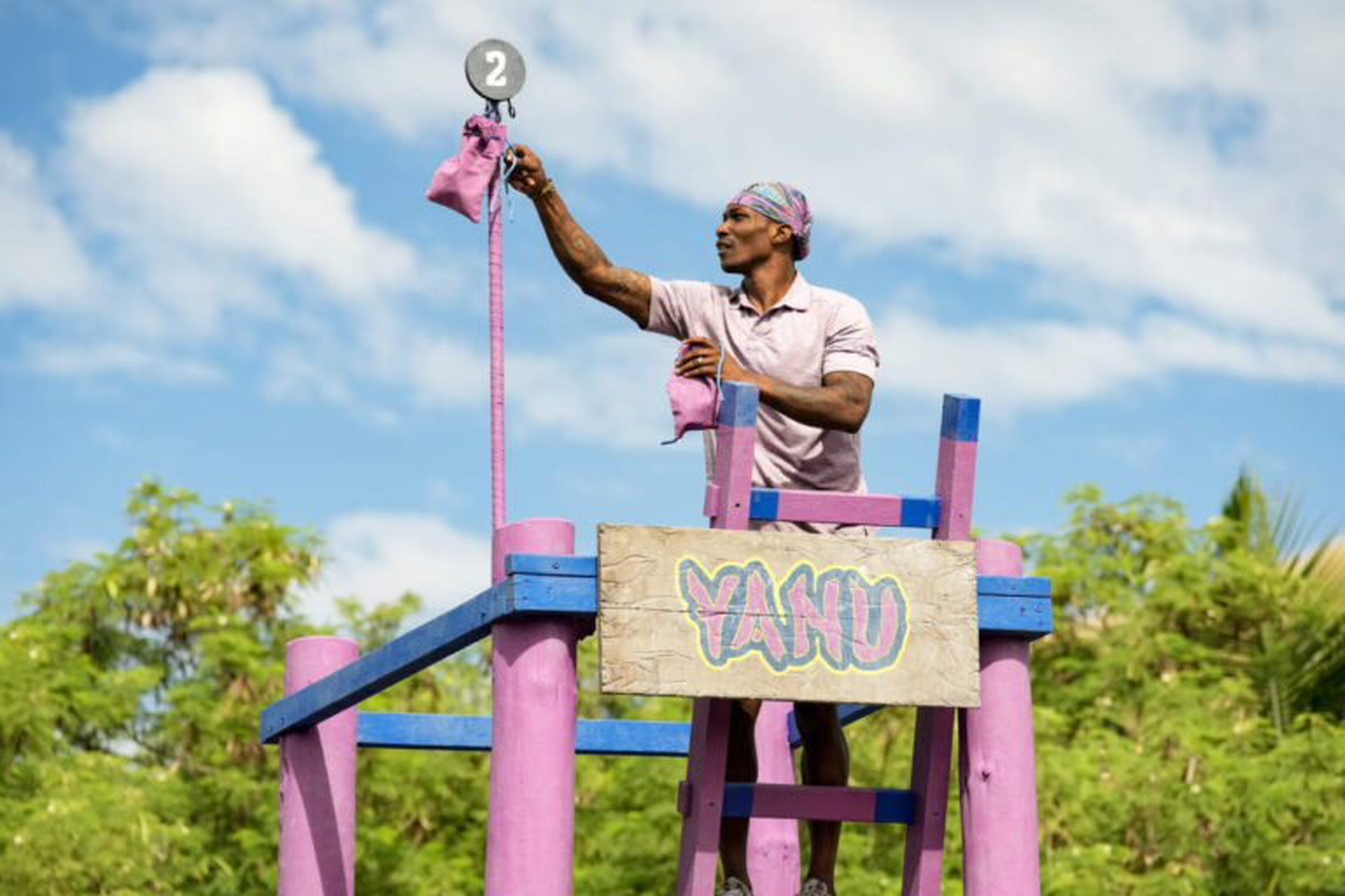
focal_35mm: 200
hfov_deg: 10.3
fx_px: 7472
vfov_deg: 6.9
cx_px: 672
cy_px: 448
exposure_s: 1/2500
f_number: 5.6
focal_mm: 200
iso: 1600
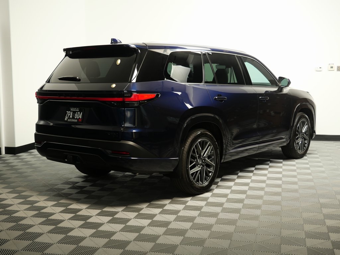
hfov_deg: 42.9
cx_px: 170
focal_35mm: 44
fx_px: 432
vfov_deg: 32.9
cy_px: 128
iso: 250
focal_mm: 22
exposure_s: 1/200
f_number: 4.2
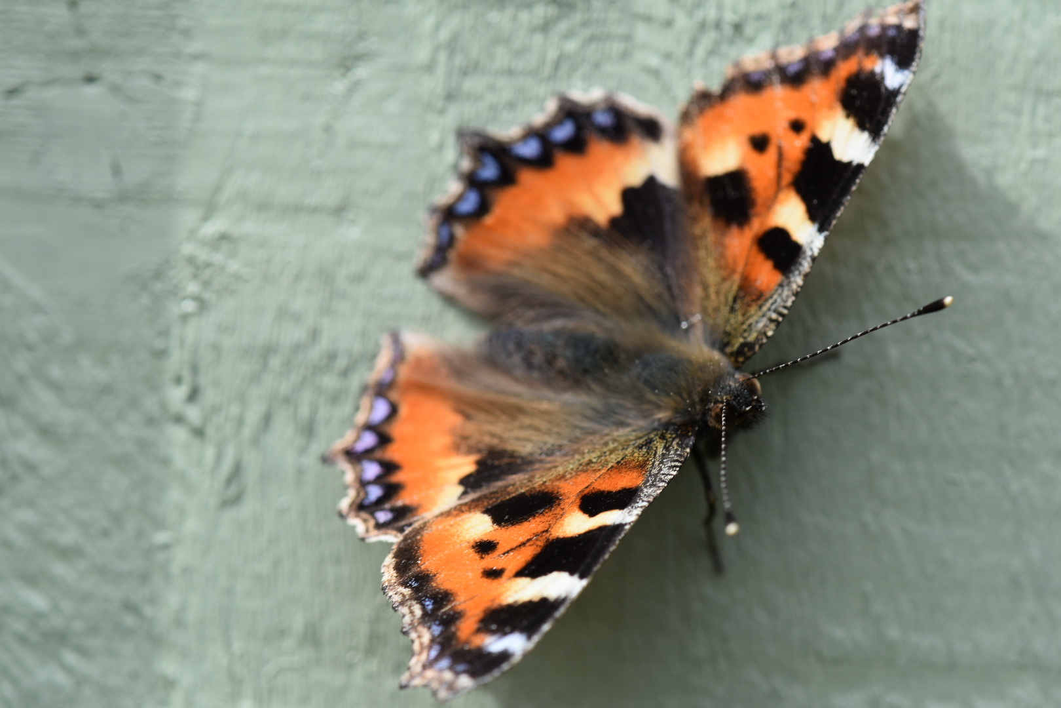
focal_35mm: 128
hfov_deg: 16.1
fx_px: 3757
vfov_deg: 10.8
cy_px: 354
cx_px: 530
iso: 200
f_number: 8
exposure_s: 1/250
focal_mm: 85
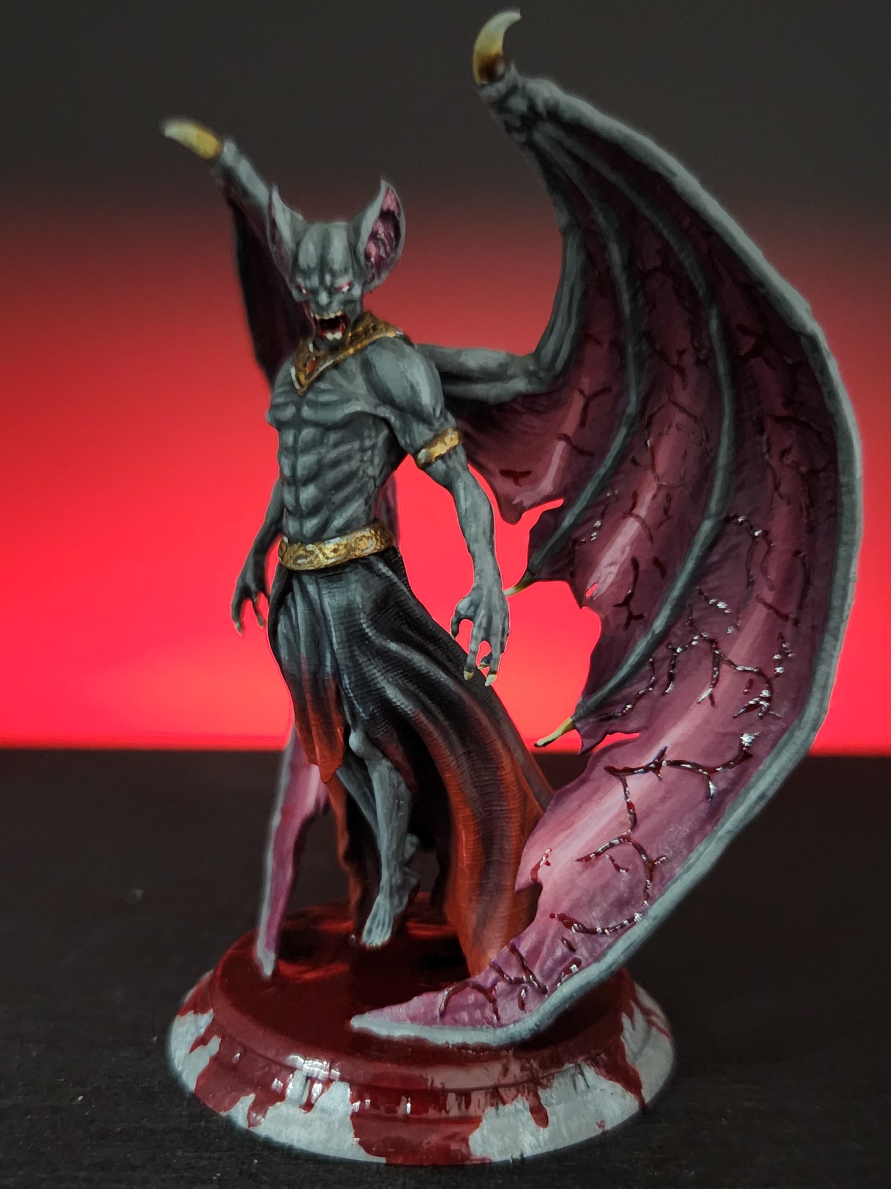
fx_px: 789
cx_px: 446
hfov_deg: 58.9
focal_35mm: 23
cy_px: 594
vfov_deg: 73.9
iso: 1250
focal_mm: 5.4
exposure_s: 1/15
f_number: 1.8
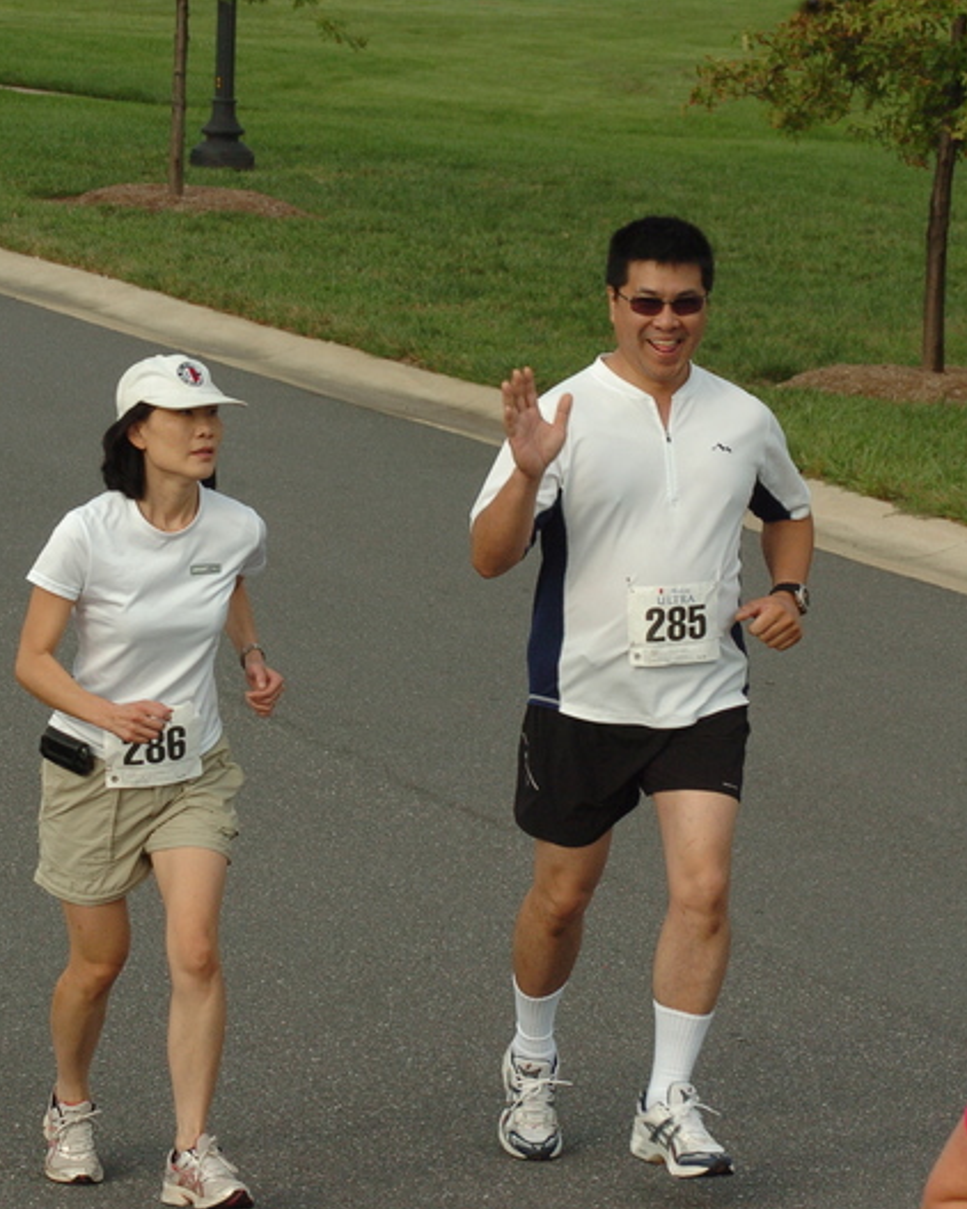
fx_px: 7624
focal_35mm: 213
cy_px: 604
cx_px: 392
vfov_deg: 9.1
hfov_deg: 7.3
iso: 400
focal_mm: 100
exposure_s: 1/400
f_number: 8
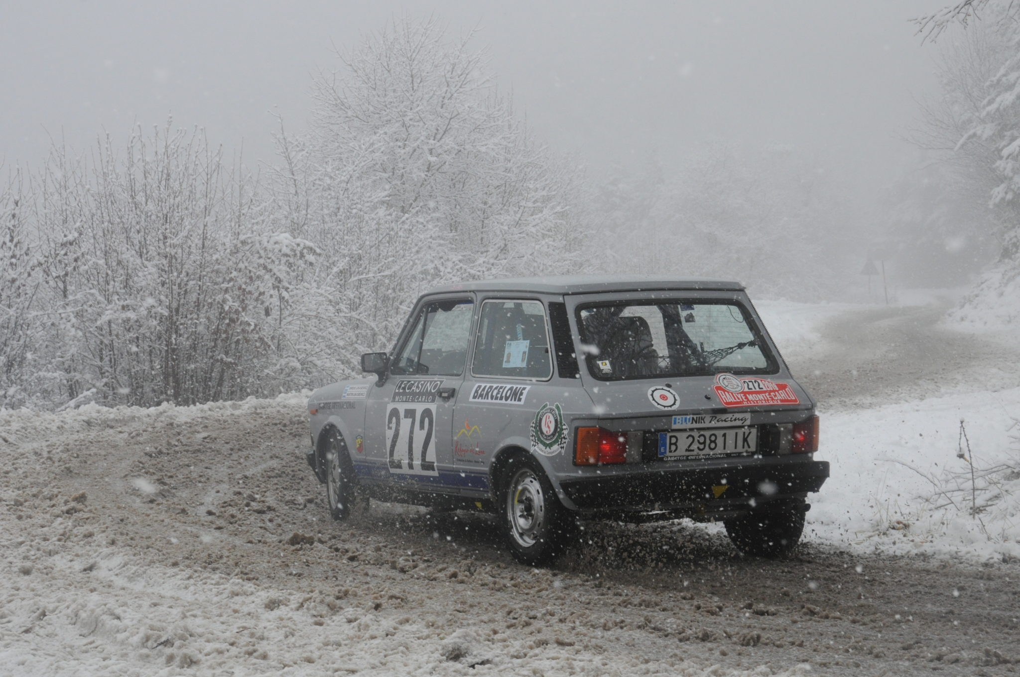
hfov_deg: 24.6
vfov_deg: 16.5
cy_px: 338
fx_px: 2335
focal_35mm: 82
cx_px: 510
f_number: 14
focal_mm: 55
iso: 800
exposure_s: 1/800
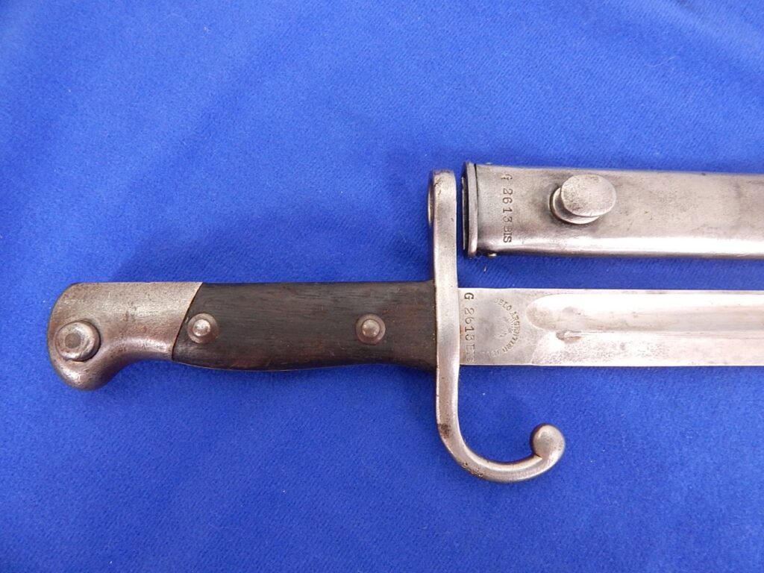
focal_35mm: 22
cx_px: 382
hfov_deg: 76.4
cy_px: 286
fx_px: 486
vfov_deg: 61.1
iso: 400
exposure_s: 1/13
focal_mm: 4
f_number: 3
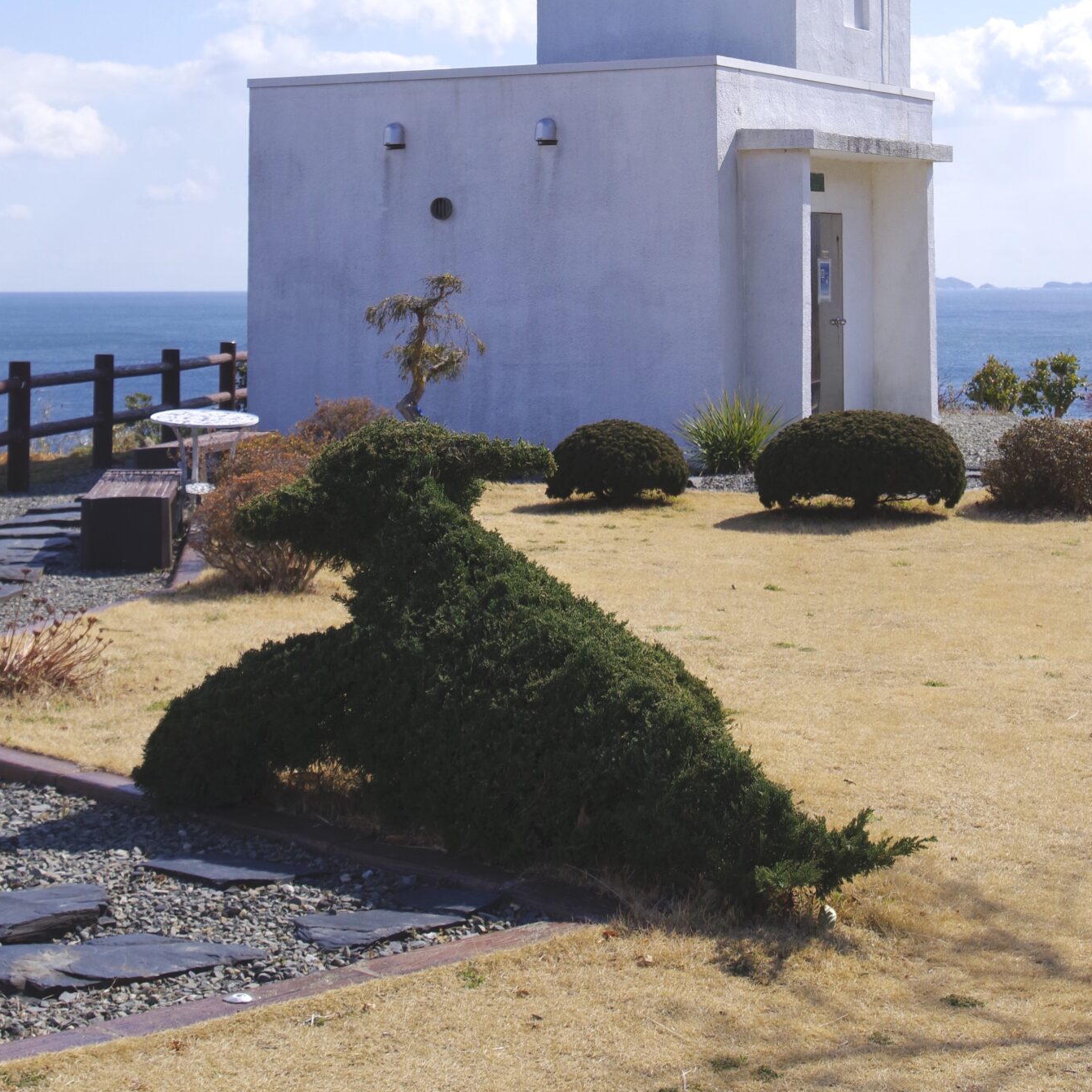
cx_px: 597
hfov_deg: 23.7
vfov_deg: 23.0
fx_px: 2605
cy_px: 77
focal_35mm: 73
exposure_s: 1/800
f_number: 8
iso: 200
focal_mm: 30
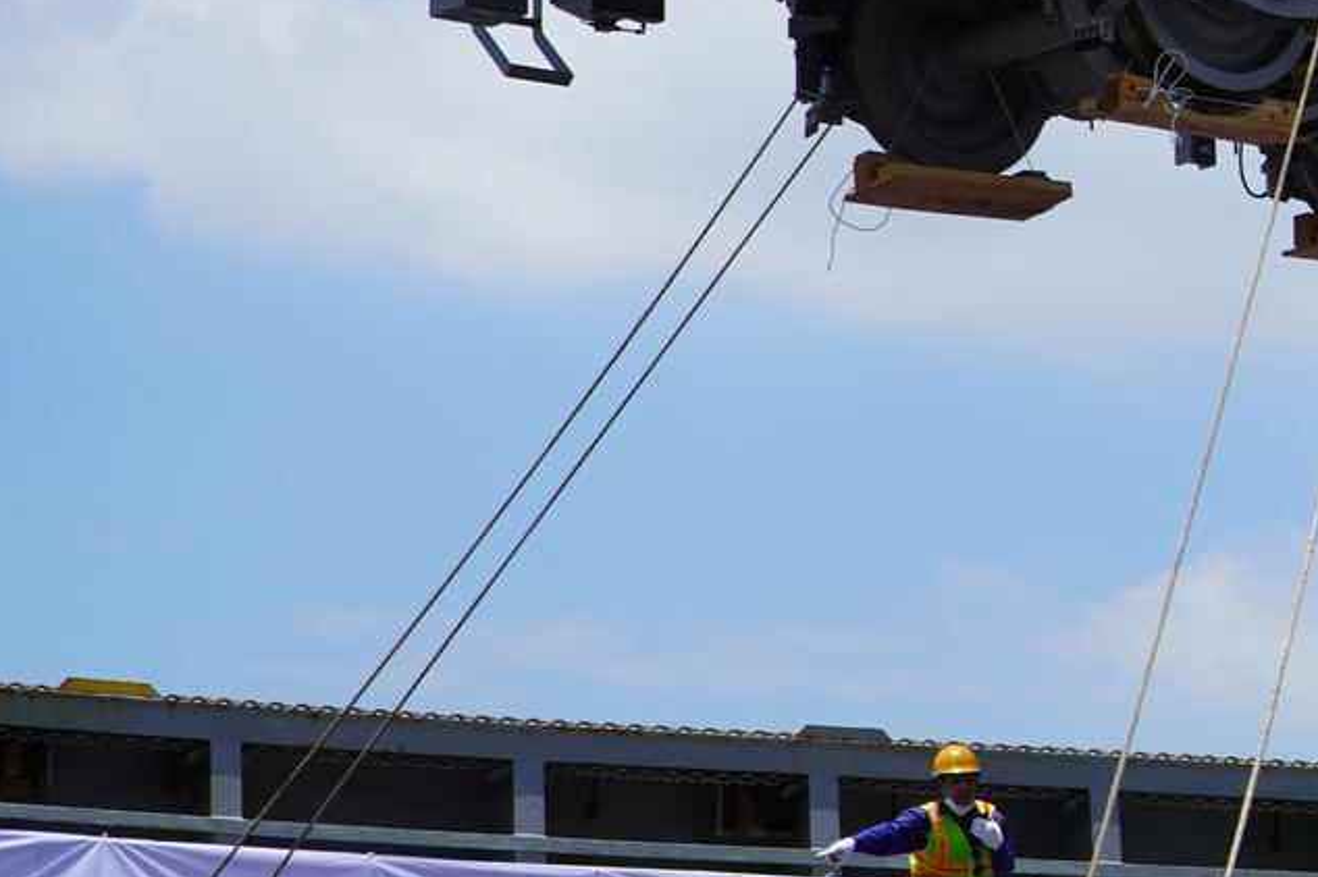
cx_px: 2006
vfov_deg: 9.6
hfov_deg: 13.6
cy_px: -90
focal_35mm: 142
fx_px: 5196
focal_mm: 30
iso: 100
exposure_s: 1/1000
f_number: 5
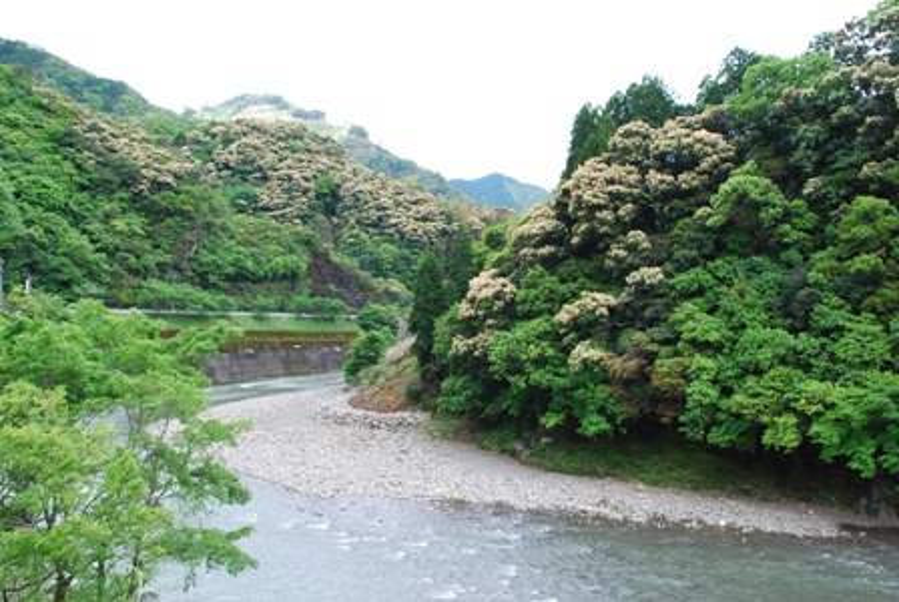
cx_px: 450
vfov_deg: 40.1
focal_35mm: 33
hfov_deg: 57.2
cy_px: 301
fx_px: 825
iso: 200
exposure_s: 1/80
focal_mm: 22
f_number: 8
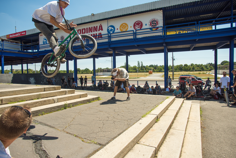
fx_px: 125
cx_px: 124
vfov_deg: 64.5
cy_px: 75
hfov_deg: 86.8
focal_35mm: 19
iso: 64
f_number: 4.5
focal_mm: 18
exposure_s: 1/1600
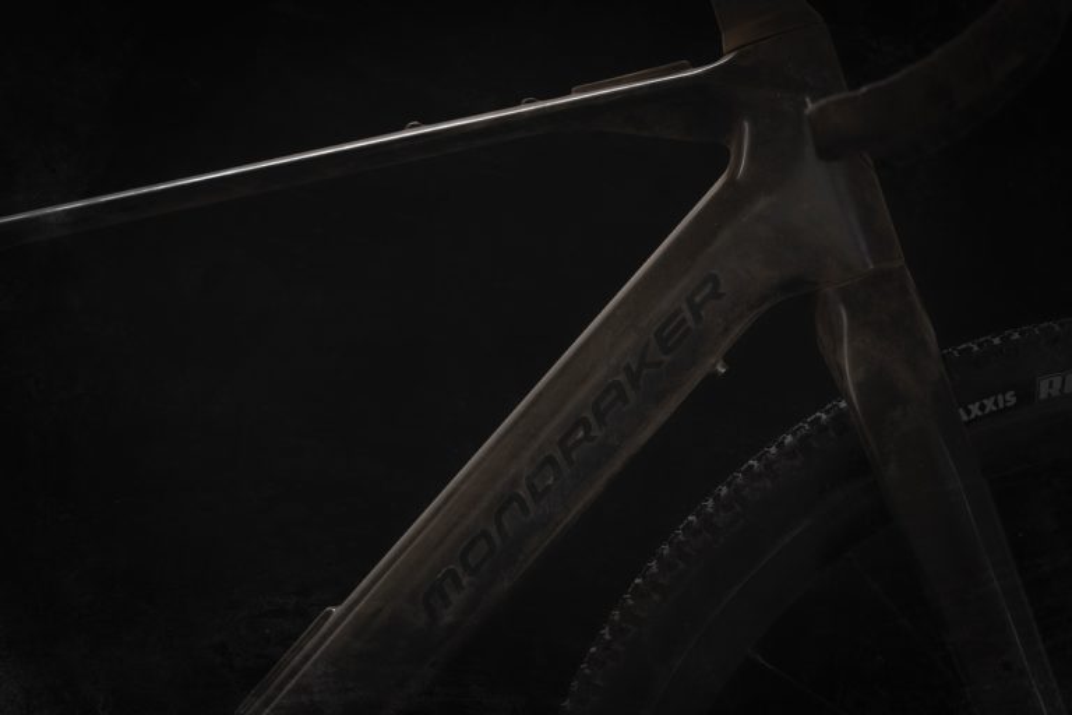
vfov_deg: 10.8
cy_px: 358
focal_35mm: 127
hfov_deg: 16.1
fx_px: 3781
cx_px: 536
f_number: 5.6
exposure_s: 1/80
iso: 100
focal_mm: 127
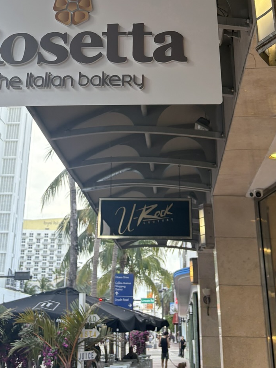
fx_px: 606
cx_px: 130
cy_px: -21
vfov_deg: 30.7
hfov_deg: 25.7
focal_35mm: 57
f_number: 1.6
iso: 64
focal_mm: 5.96
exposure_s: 1/241
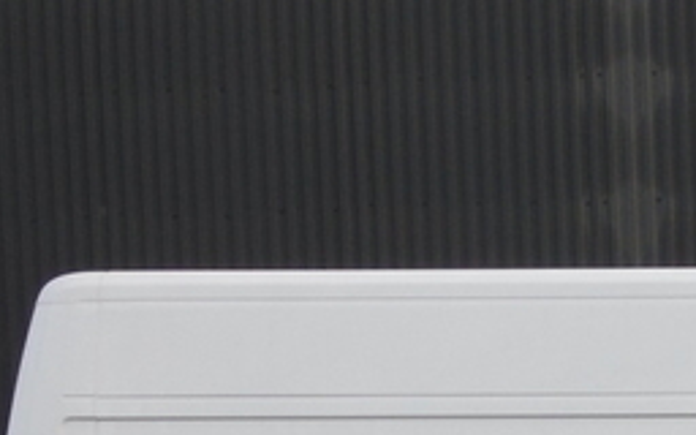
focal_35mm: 126
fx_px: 2390
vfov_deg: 9.9
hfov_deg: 15.5
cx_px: 979
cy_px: 761
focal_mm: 6.8
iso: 100
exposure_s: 1/200
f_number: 3.7
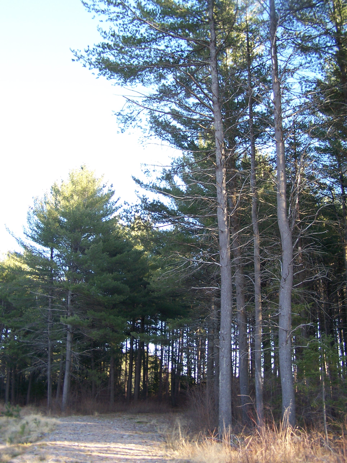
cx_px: 174
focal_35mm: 38
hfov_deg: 37.7
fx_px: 508
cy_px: 232
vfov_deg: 49.0
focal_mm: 6.3
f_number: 2.8
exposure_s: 1/80
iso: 80
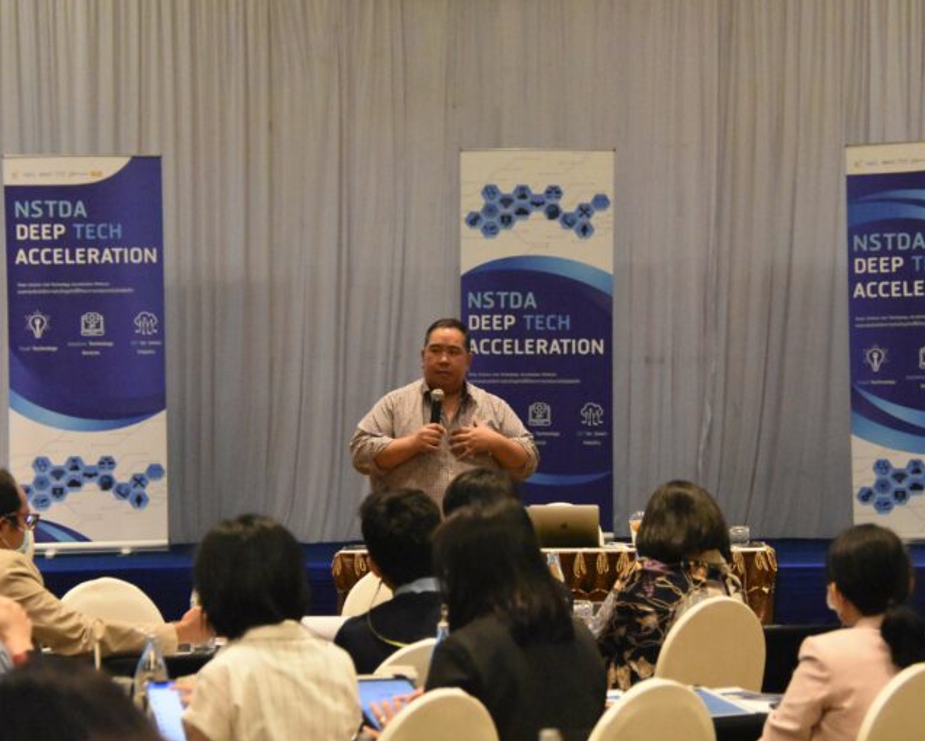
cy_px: 370
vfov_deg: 8.1
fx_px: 5203
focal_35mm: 190
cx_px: 476
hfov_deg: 10.2
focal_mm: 112
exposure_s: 1/125
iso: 10000
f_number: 5.6
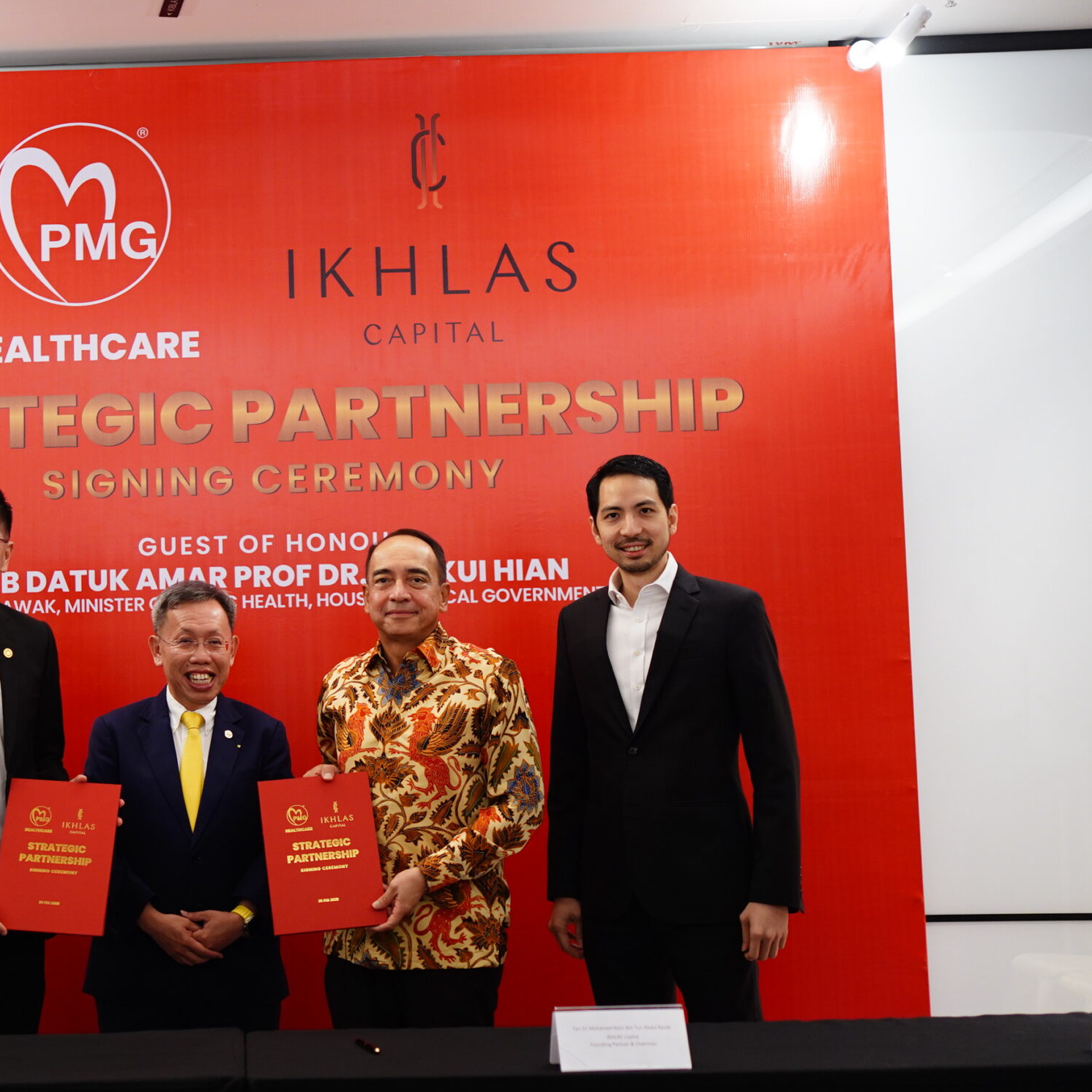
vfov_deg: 33.4
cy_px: 534
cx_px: 244
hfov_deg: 32.6
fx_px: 1820
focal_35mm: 51
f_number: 1.8
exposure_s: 1/160
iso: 1250
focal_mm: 35
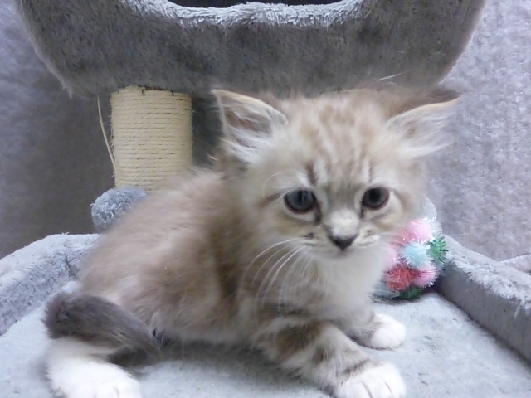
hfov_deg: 69.4
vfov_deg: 54.9
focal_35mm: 25
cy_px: 199
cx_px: 266
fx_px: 383
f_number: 3.3
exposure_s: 1/50
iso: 1600
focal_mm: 4.3
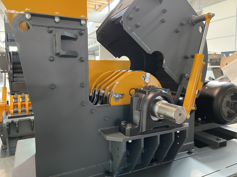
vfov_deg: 53.1
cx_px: 118
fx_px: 178
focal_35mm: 26
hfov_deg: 67.3
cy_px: 88
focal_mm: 5.1
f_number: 1.6
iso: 400
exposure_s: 1/50
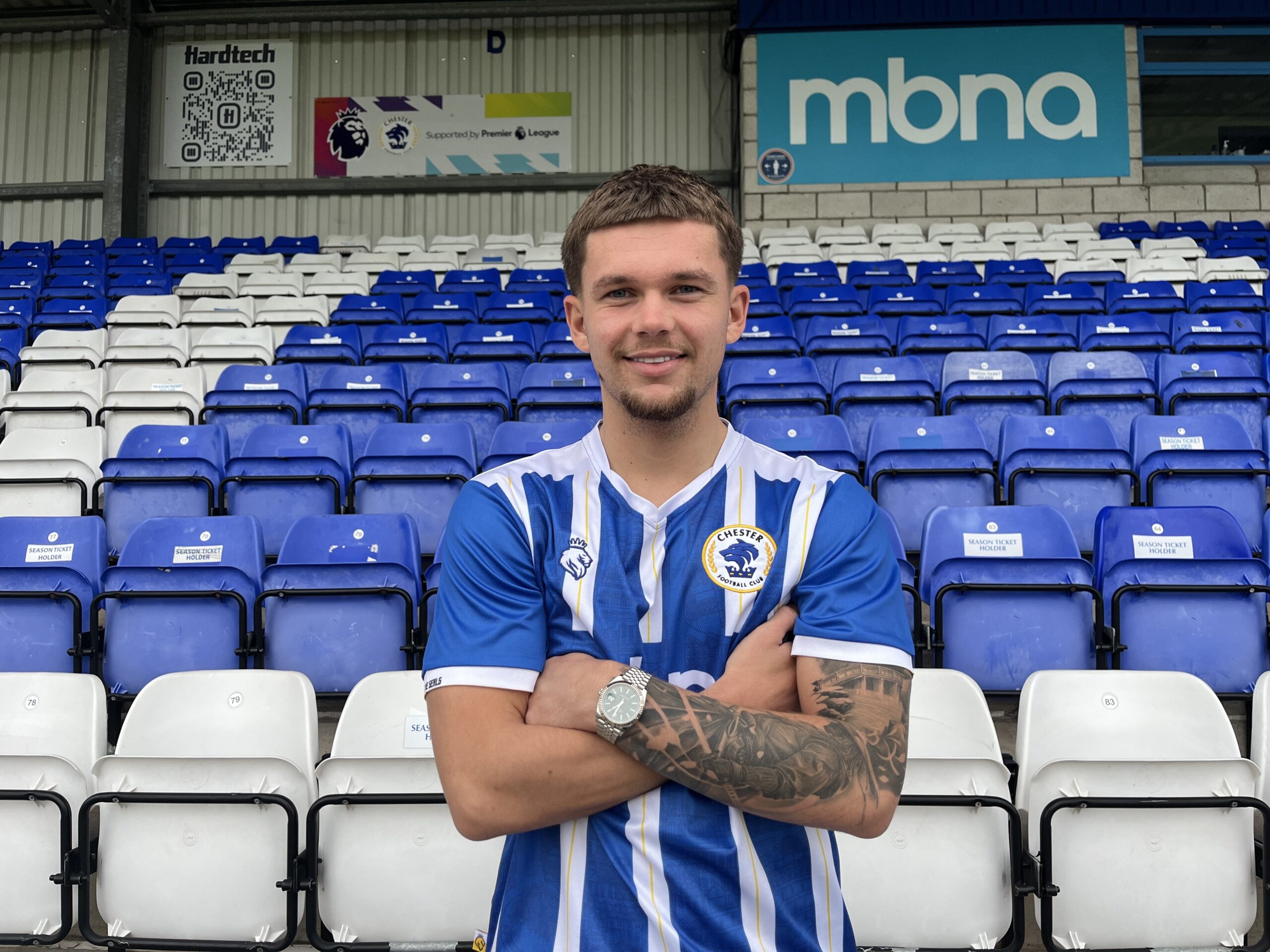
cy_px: 476
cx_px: 635
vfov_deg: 53.1
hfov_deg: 67.3
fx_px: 954
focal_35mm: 26
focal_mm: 5.1
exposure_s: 1/513
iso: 50
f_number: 1.6
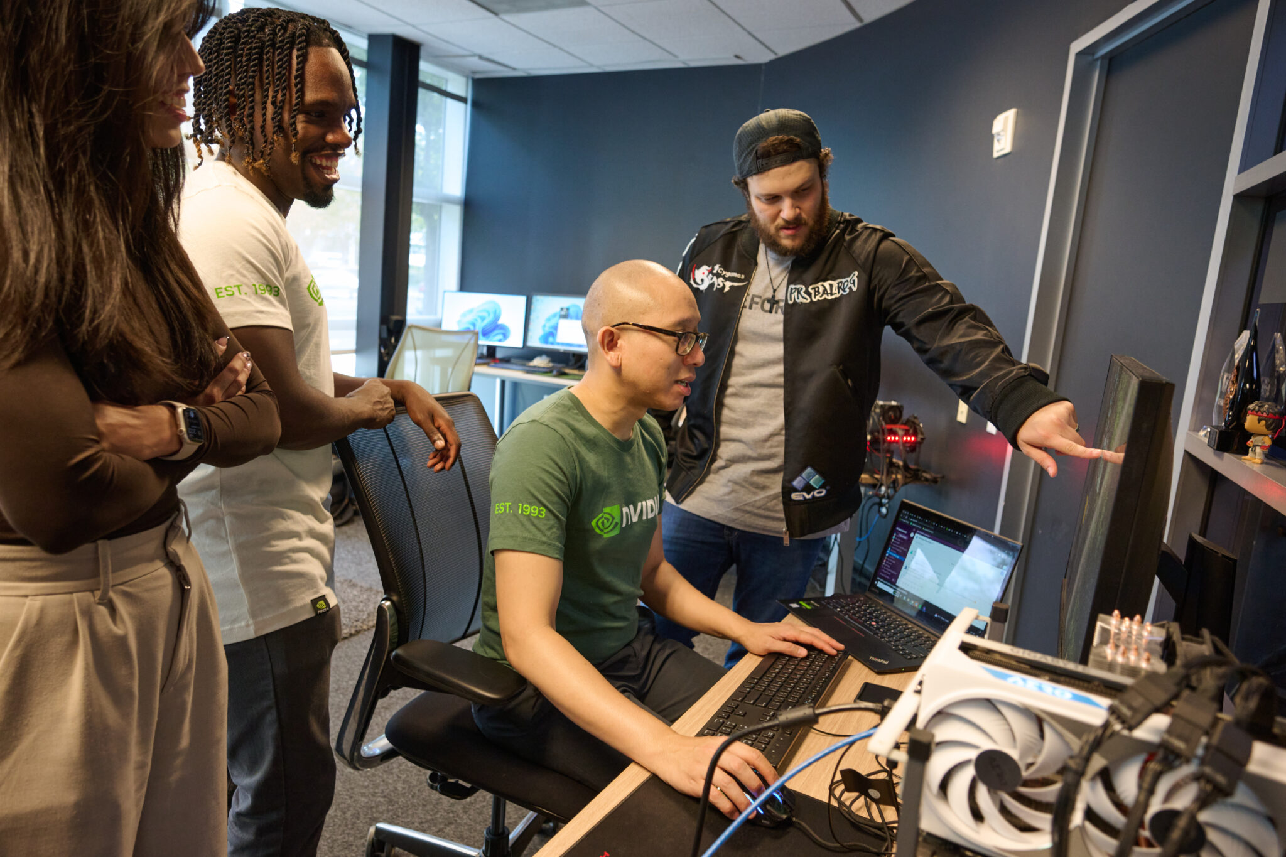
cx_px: 643
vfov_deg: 56.1
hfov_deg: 77.3
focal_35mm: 22
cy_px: 428
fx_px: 804
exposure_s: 1/80
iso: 3600
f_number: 4
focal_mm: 22.5
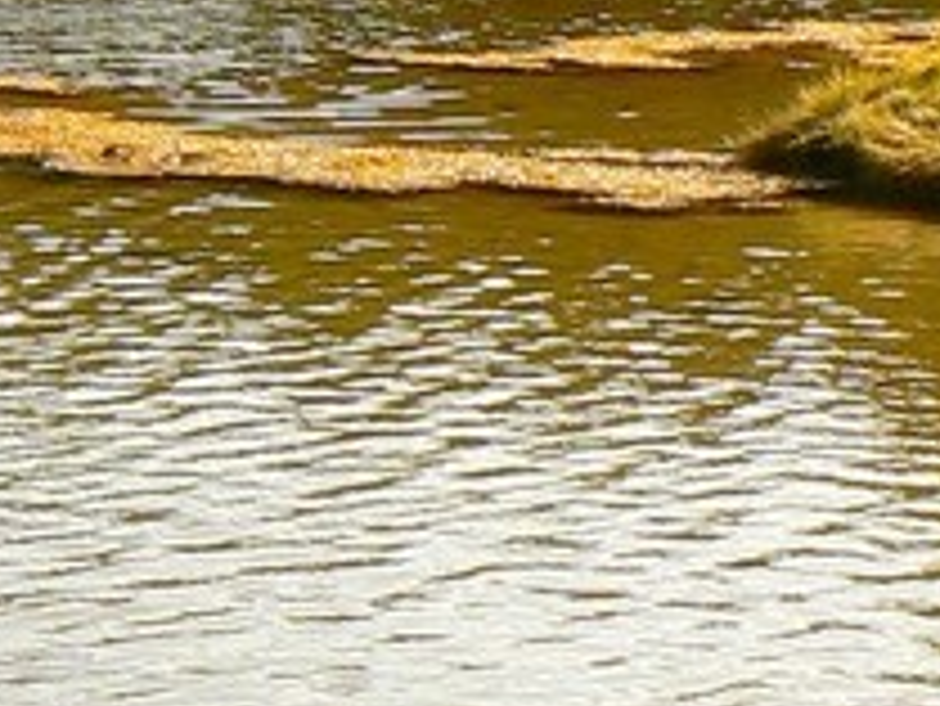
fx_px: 4673
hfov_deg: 11.4
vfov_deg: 8.6
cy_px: 666
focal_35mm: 172
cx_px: 0
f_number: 5.6
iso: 80
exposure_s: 1/160
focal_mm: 6
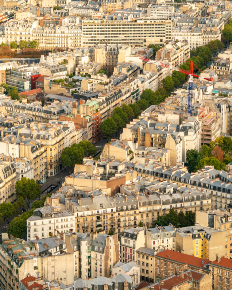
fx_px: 1167
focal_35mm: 136
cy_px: 146
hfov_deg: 11.4
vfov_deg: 14.2
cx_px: 119
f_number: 8
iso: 100
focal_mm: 96
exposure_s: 1/40
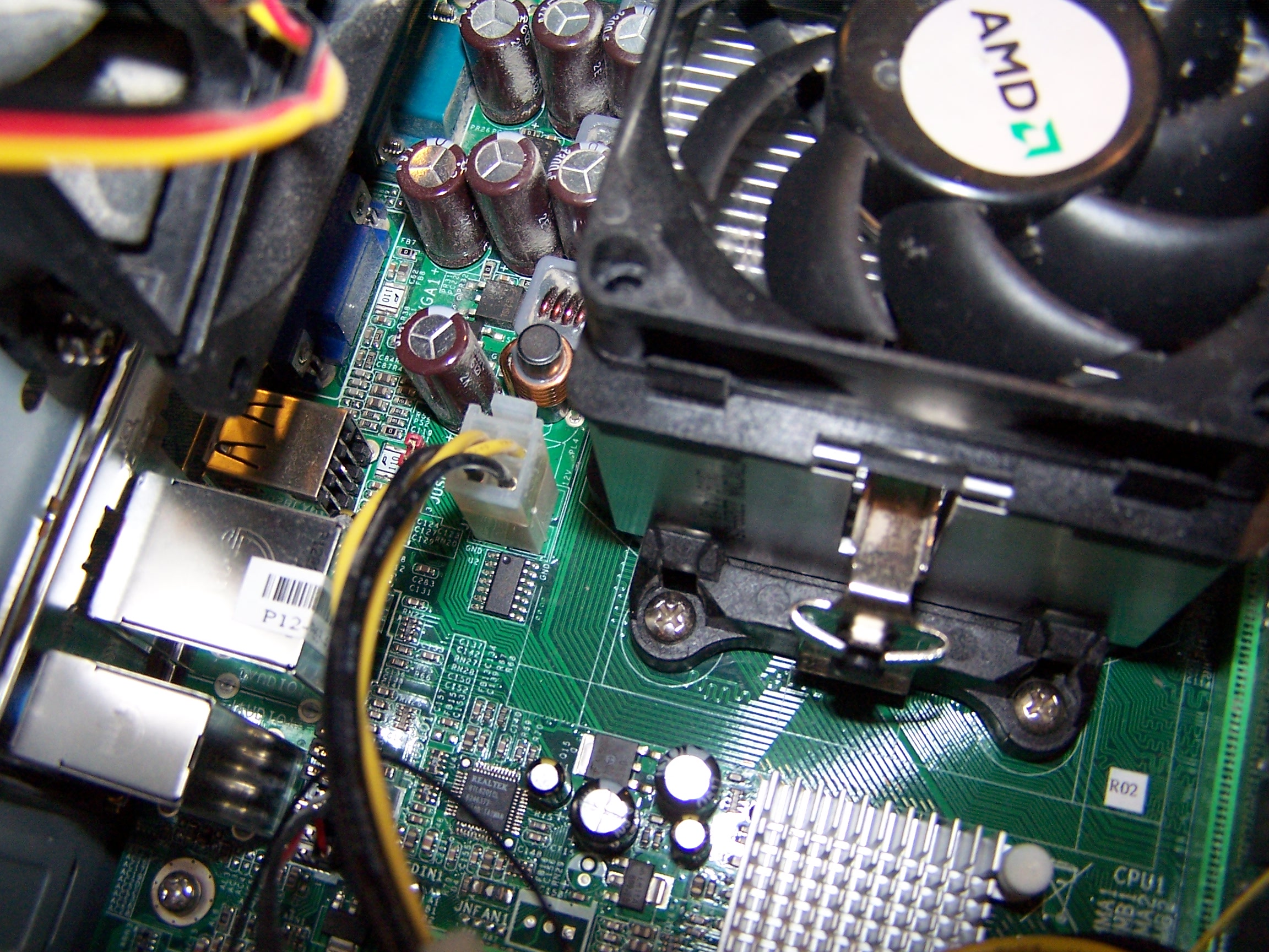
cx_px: 634
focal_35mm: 38
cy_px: 476
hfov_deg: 49.0
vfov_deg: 37.7
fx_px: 1393
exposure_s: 1/60
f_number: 2.8
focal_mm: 6.3
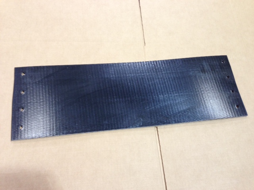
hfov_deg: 55.4
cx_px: 127
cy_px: 95
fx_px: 242
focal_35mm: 33
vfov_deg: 42.9
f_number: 2.4
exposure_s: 1/20
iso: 100
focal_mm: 4.12
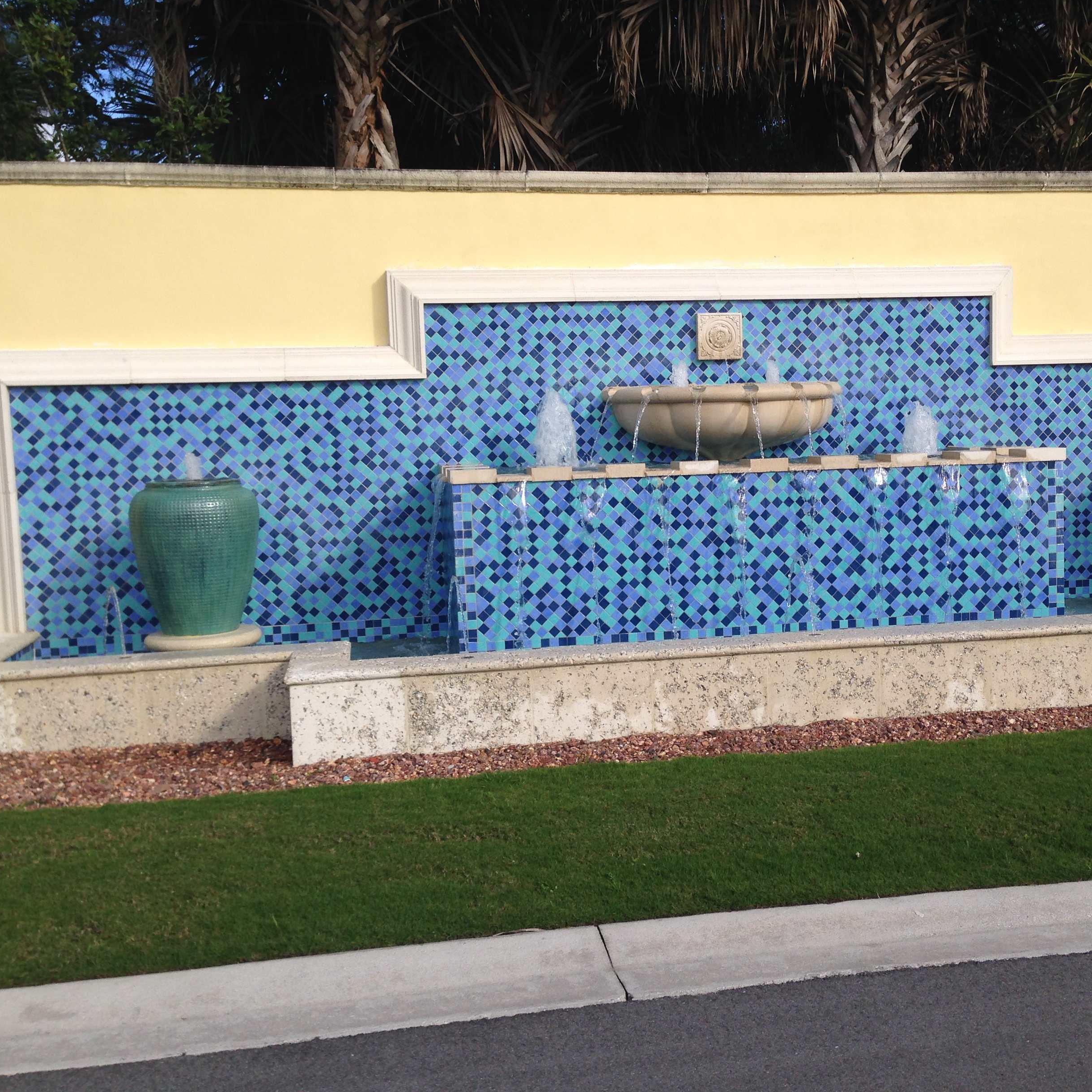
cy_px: 545
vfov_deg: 42.8
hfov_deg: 42.7
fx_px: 1392
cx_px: 641
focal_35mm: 39
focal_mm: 4.12
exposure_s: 1/1232
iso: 50
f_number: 2.4
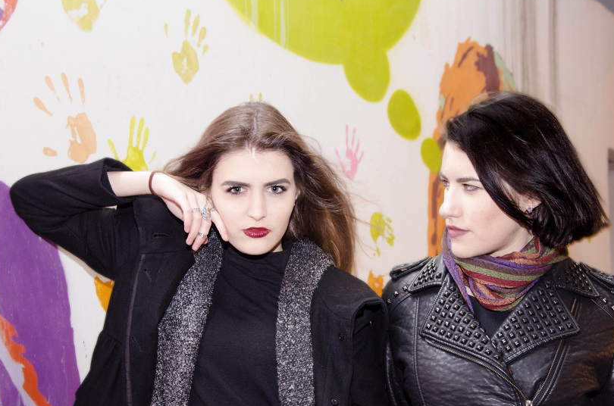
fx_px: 1072
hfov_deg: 32.0
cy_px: 240
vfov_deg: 21.4
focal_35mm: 63
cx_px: 312
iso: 2000
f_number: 4.2
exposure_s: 1/6
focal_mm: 34
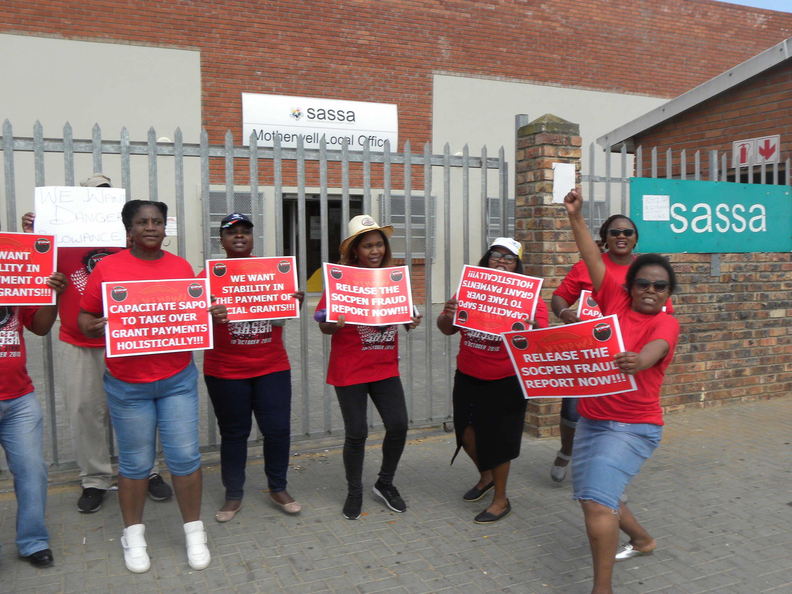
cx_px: 396
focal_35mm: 33
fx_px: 755
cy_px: 297
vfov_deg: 42.9
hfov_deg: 55.4
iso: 64
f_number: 5
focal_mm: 5.9
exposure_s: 1/273
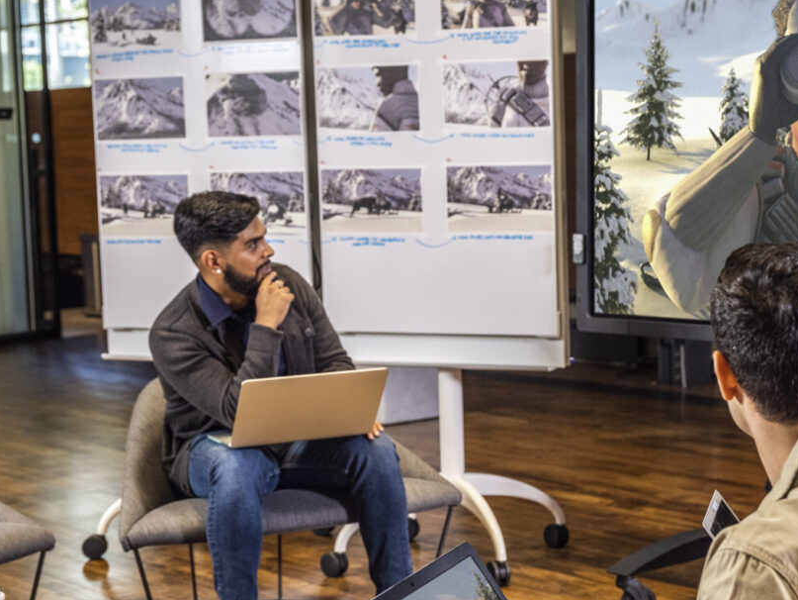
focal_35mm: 78
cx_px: 598
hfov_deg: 24.7
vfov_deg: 18.9
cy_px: 308
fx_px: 1799
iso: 1250
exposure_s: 1/160
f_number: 5
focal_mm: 51.7
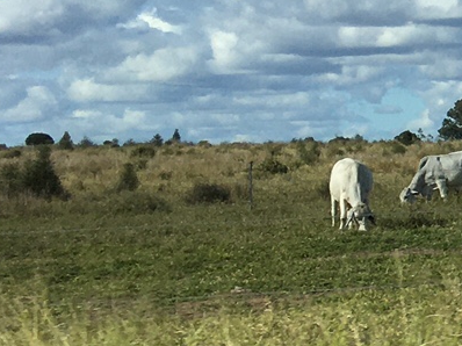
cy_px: 2
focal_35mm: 147
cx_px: 1139
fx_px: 1961
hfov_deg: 11.1
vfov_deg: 10.0
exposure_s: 1/1972
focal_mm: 4.15
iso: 25
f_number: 2.2
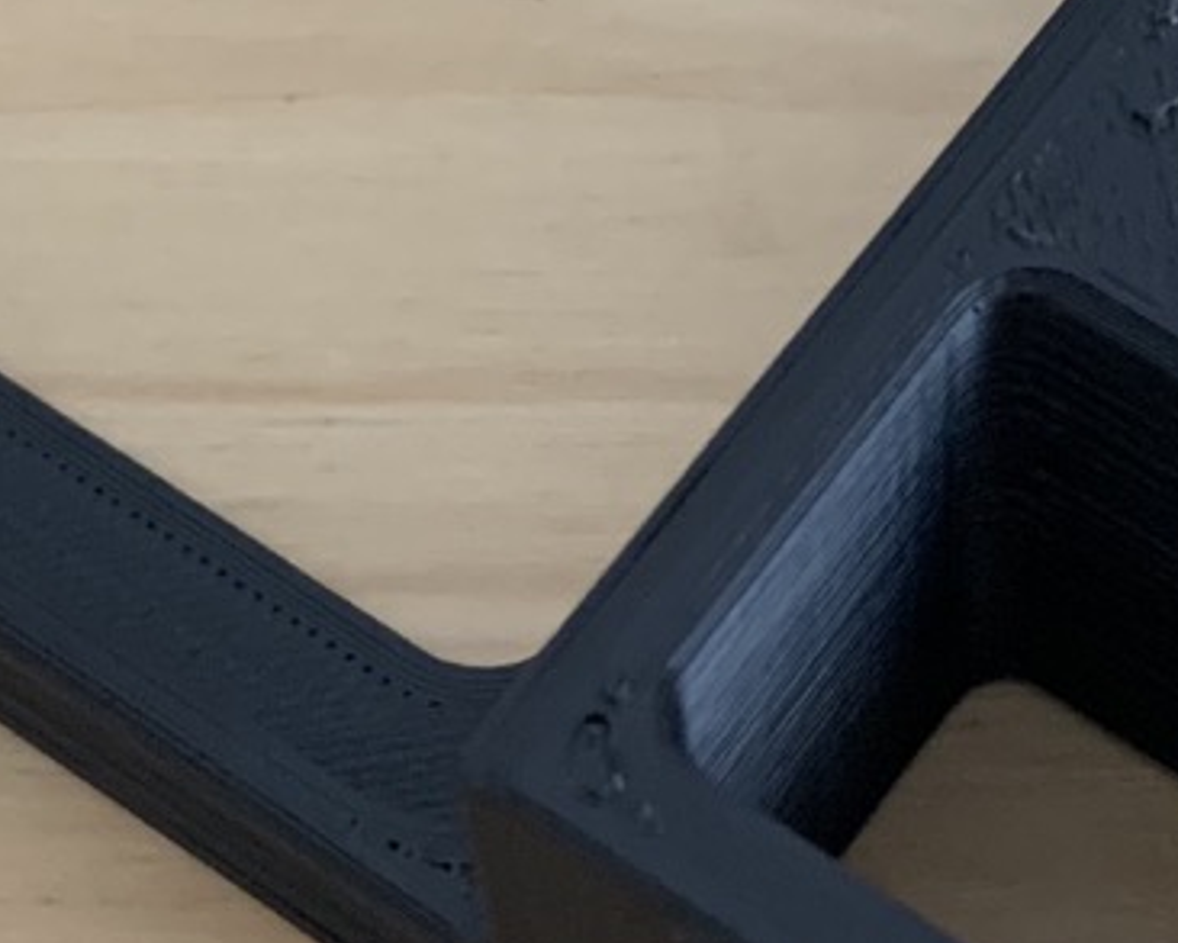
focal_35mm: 111
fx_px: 3871
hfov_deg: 17.2
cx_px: 814
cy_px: 396
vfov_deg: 13.9
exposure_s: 1/53
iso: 400
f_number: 1.8
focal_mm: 4.25
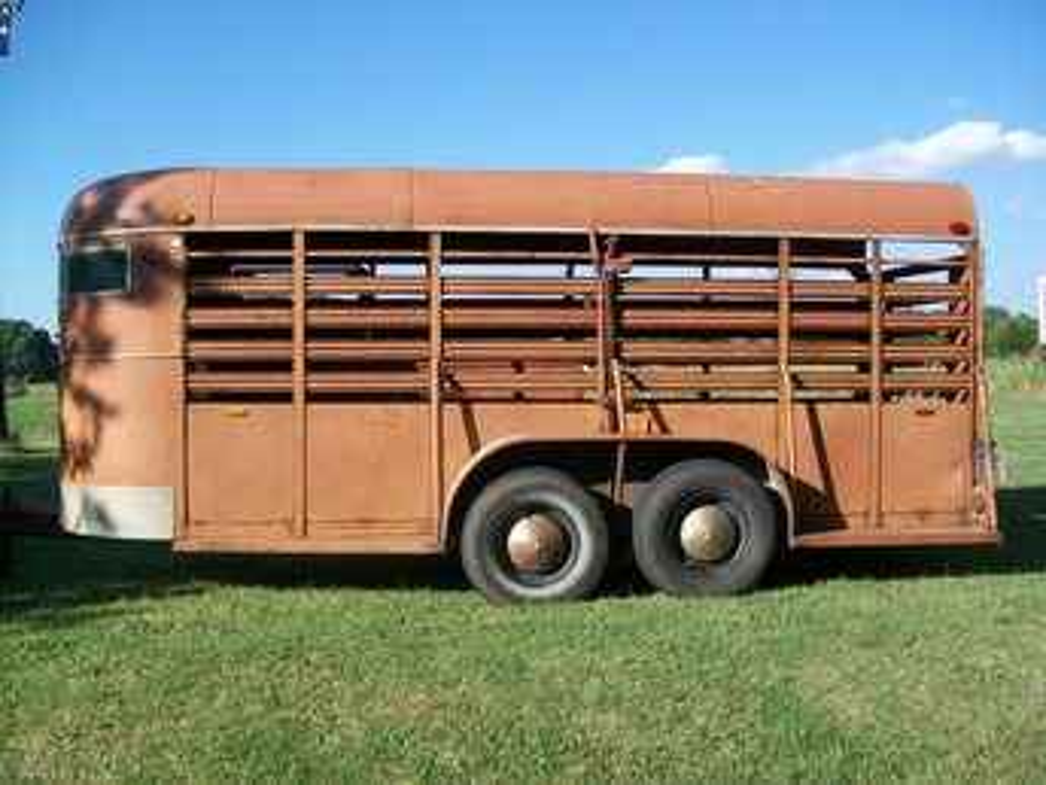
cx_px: 523
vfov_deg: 39.7
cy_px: 392
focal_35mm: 36
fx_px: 1088
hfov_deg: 51.4
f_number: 2.7
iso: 64
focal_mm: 6
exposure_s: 1/640
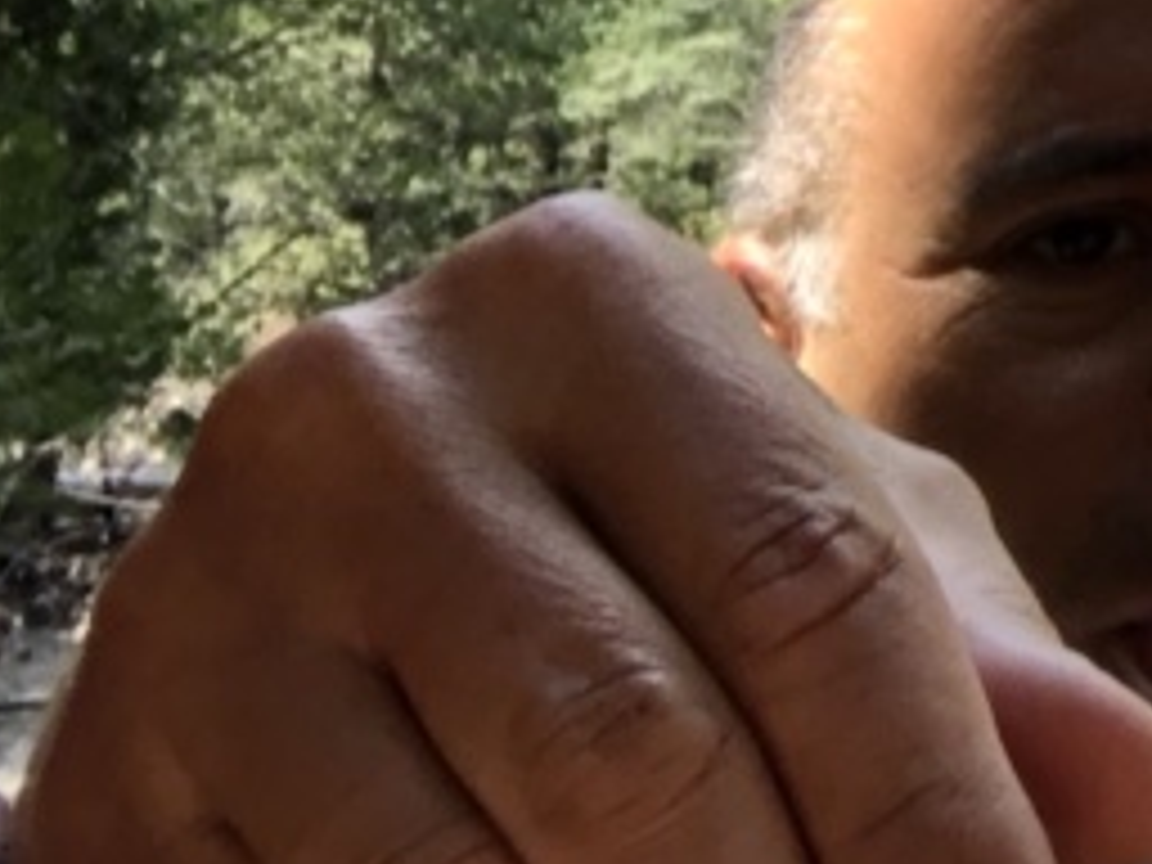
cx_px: 2493
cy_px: -727
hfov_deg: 11.5
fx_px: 4992
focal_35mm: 150
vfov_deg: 9.4
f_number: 2.2
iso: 32
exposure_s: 1/120
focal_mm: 2.87
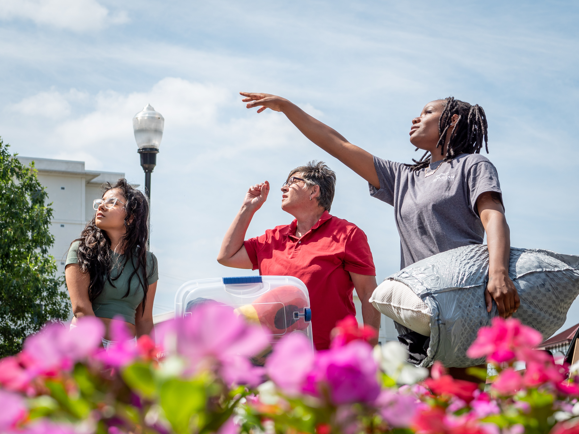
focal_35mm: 86
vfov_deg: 17.2
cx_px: 290
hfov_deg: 22.8
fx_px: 1438
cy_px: 217
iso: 100
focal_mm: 43
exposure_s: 1/500
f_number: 5.6
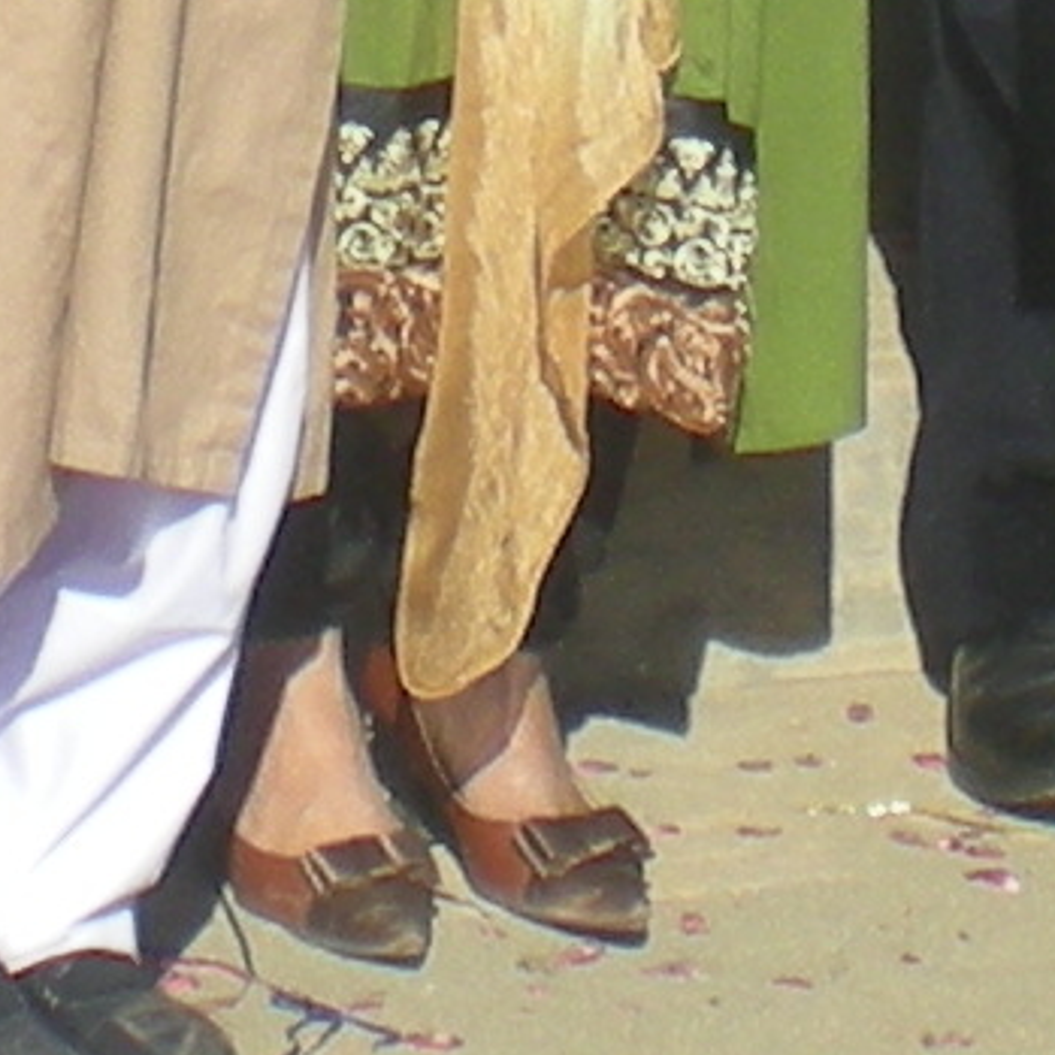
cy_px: -1714
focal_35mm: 296
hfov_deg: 5.9
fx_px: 10206
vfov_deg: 5.6
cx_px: 710
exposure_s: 1/402
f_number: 4.6
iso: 50
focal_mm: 6.3
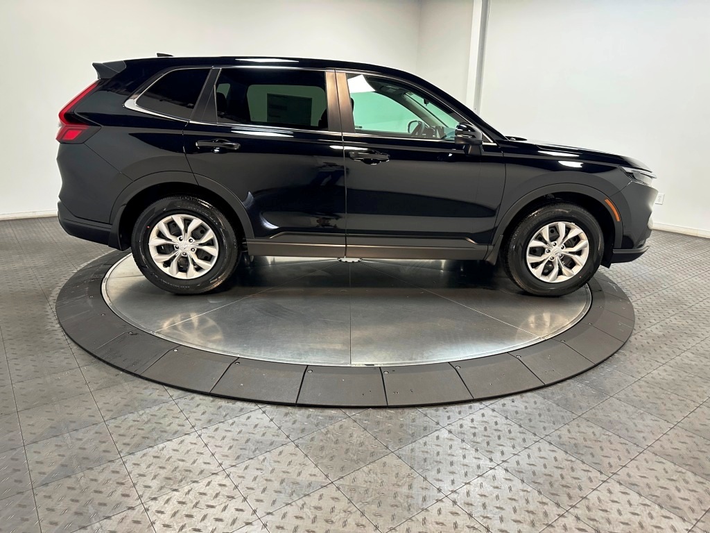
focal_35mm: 24
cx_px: 355
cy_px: 266
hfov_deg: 71.6
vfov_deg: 56.8
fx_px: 492
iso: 500
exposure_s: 1/60
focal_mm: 6.86
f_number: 1.78
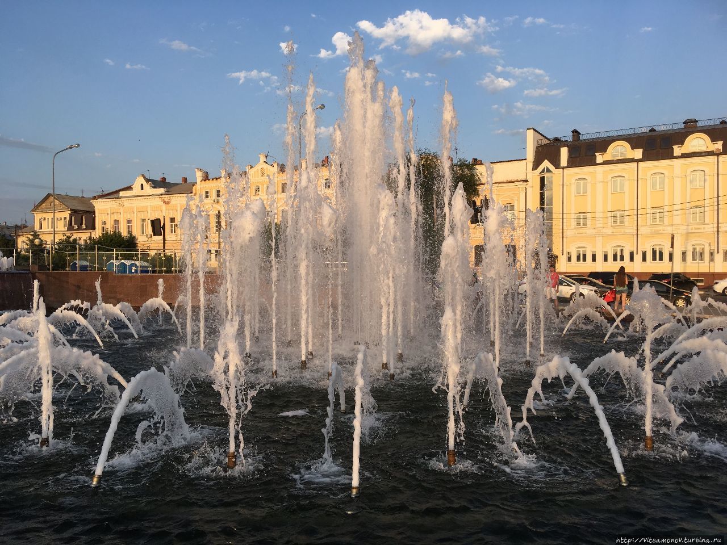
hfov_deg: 61.7
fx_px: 609
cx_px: 364
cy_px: 272
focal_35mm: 29
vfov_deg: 48.2
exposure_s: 1/596
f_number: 2.2
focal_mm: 4.15
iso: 25
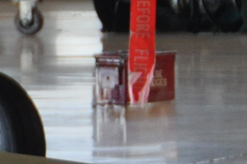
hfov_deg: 2.2
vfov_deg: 1.4
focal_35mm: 951
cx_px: -468
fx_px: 6515
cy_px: 81
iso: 800
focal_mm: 90
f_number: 5.3
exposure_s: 1/50
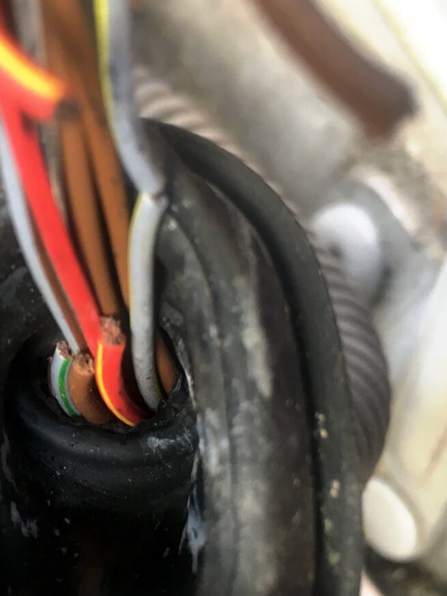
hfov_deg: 27.6
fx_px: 878
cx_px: 55
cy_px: 315
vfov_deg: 37.5
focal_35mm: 51
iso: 64
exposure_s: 1/30
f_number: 2.2
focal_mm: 4.15
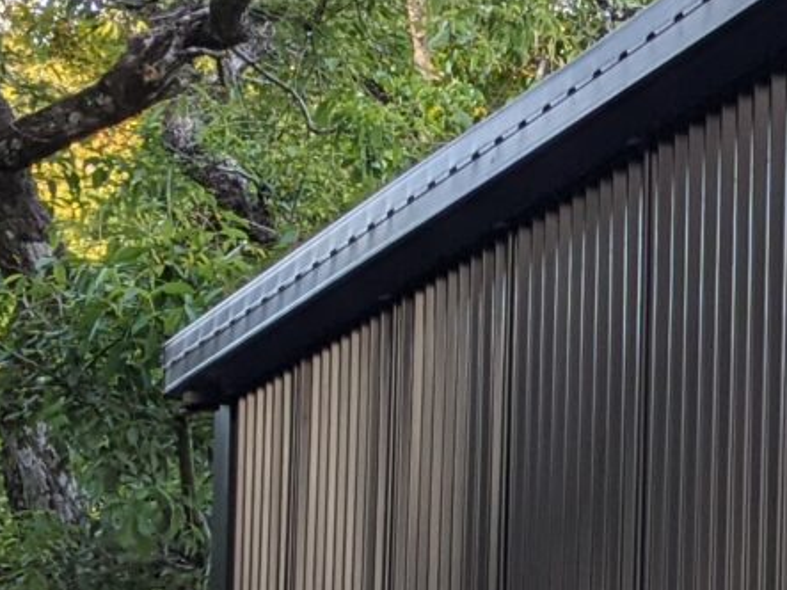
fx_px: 3546
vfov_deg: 9.3
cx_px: 1757
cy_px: 817
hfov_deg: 11.1
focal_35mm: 156
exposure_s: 1/60.5
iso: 32
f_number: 1.73
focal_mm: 4.38
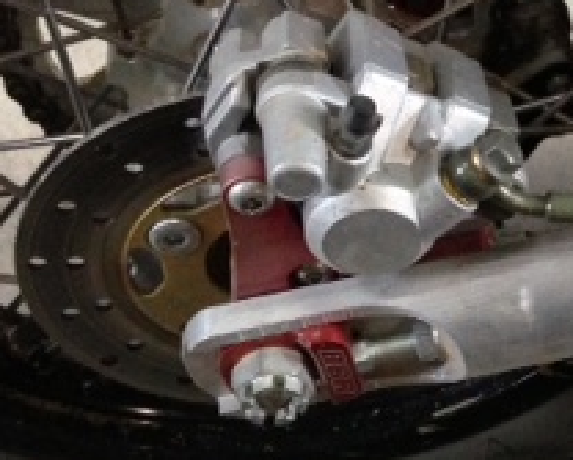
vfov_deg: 15.5
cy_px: 138
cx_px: 700
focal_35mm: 99
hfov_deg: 18.3
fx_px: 1681
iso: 400
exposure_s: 1/20
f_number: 2.4
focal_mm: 4.13
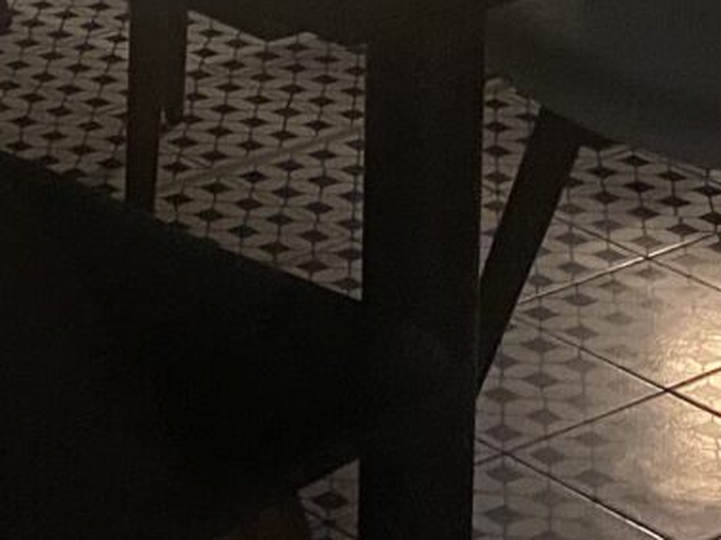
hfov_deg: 13.7
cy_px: -216
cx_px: -107
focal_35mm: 141
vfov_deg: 10.2
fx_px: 2935
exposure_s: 1/28
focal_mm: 4.25
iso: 640
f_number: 1.8
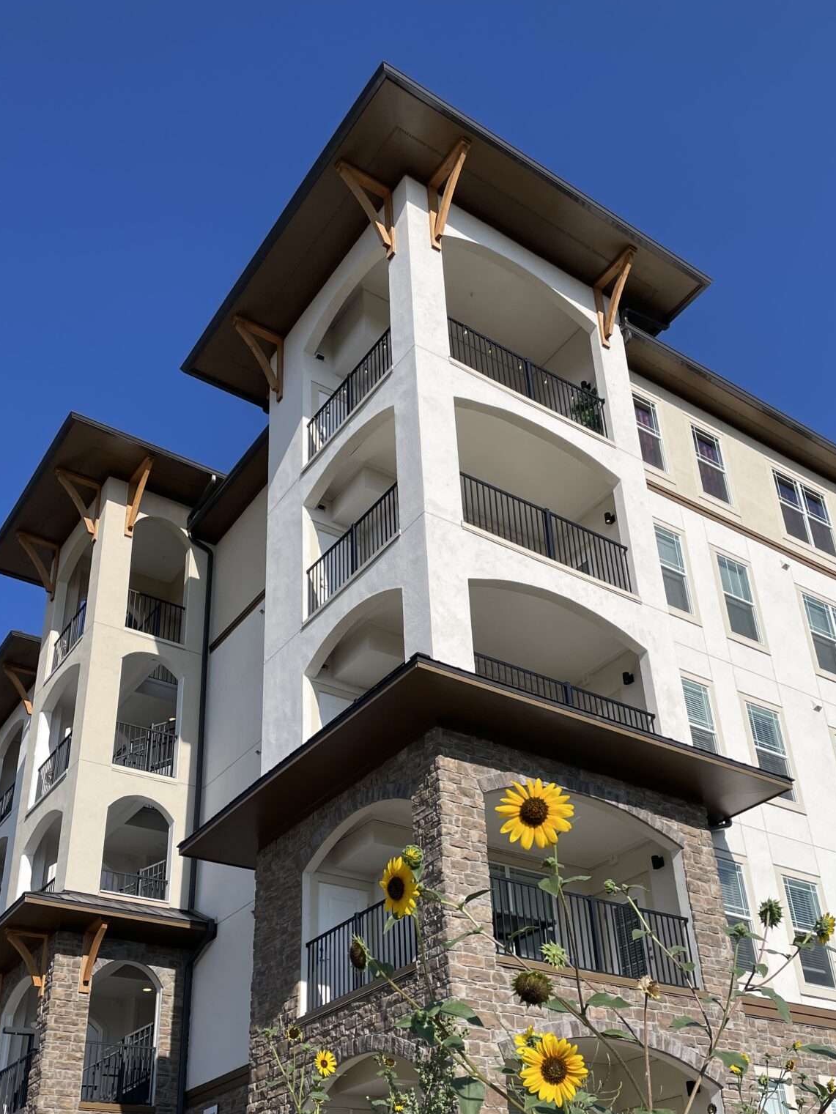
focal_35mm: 35
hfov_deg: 40.7
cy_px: 743
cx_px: 441
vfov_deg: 51.6
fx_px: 1127
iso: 32
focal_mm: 4.2
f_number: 1.6
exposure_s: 1/5051
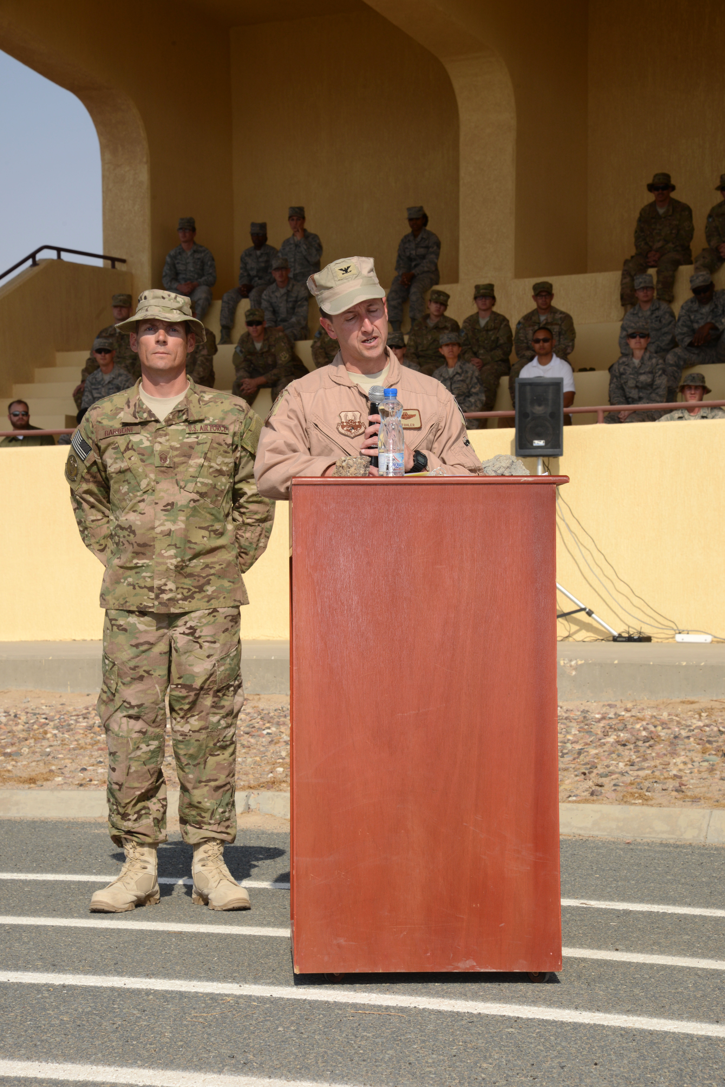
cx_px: 362
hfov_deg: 14.4
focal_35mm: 95
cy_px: 544
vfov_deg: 21.5
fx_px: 2867
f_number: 14
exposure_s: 1/250
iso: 200
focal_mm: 95
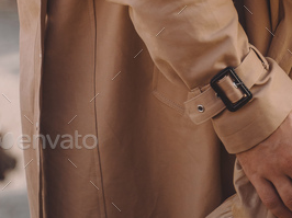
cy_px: -196
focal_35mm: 240
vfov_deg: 6.0
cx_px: 210
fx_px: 2023
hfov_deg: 8.2
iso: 100
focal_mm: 75
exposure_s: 1/640
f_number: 2.8
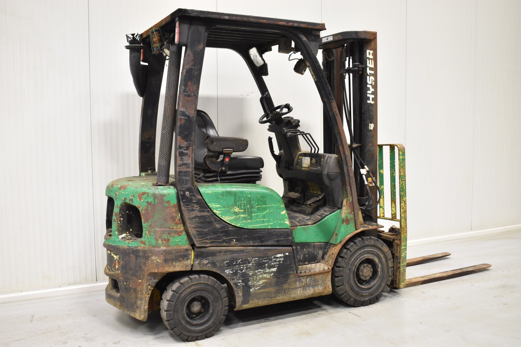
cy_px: 174
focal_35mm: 36
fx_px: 521
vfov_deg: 36.9
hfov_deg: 53.1
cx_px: 260
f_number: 5
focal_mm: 24
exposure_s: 1/30
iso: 1600
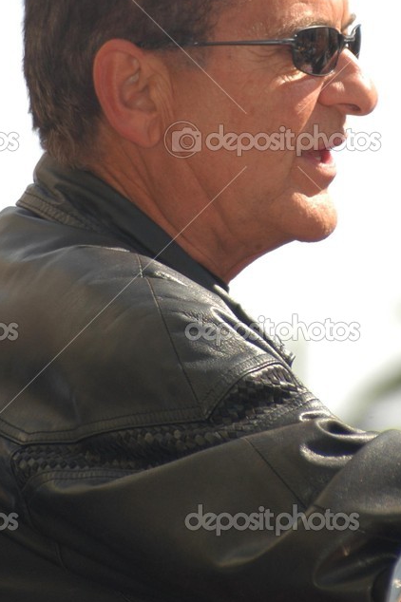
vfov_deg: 3.2
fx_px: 10922
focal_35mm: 653
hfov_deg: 2.1
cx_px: 272
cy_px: 141
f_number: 8
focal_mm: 270
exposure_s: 1/200
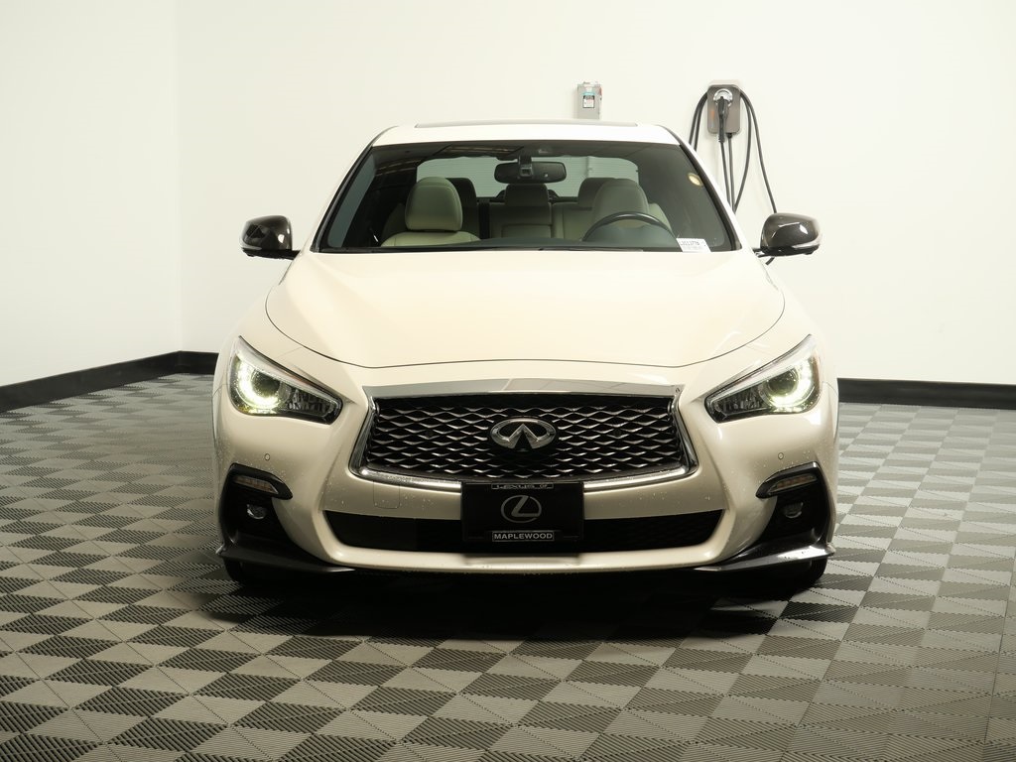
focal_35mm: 56
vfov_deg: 26.1
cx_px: 508
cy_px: 381
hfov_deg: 34.3
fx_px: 1644
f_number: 5.6
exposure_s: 1/200
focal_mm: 28
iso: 250
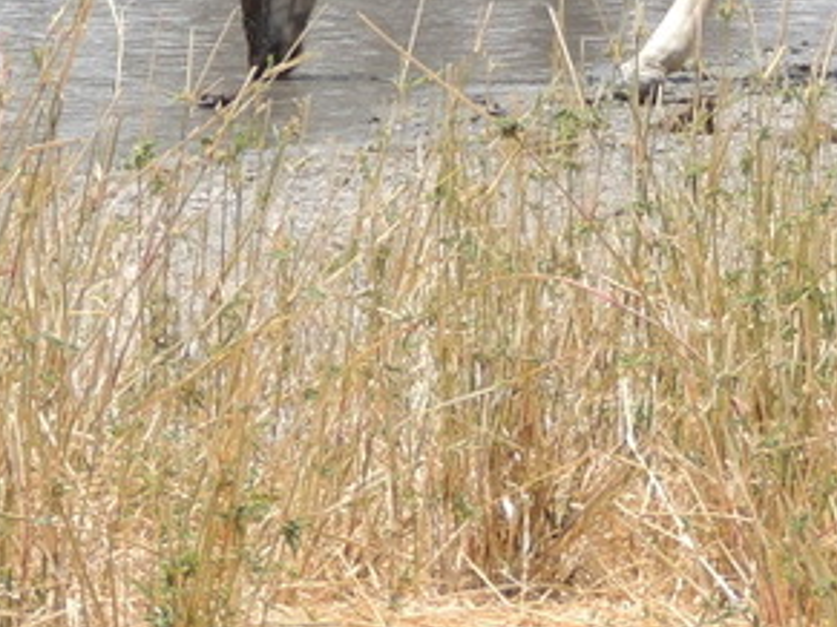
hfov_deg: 3.0
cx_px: 483
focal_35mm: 652
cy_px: -429
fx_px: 15759
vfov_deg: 2.3
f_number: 4.6
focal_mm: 33
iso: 100
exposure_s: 1/400
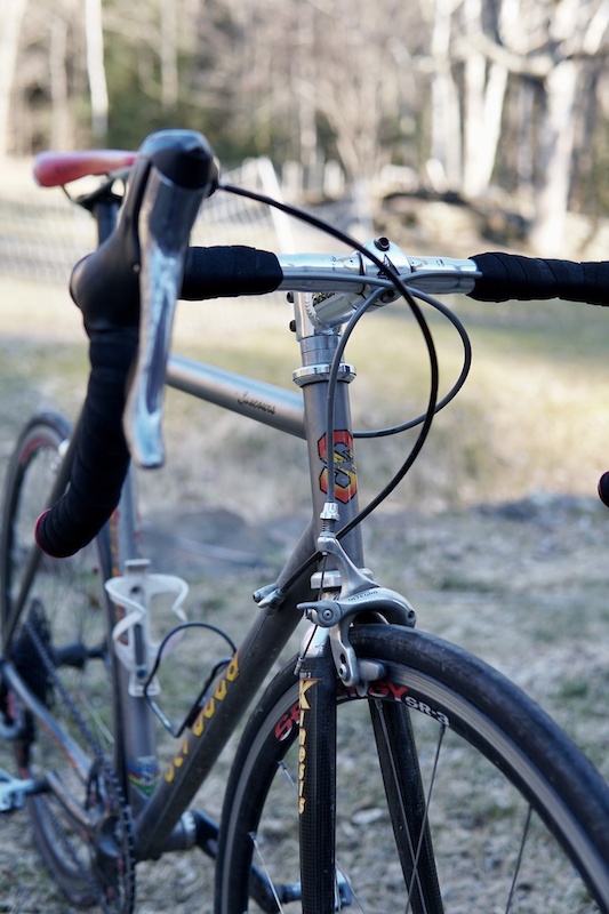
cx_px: 304
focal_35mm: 45
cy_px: 457
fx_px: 1142
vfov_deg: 43.6
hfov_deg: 29.9
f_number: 2.8
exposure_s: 1/160
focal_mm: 30
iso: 100
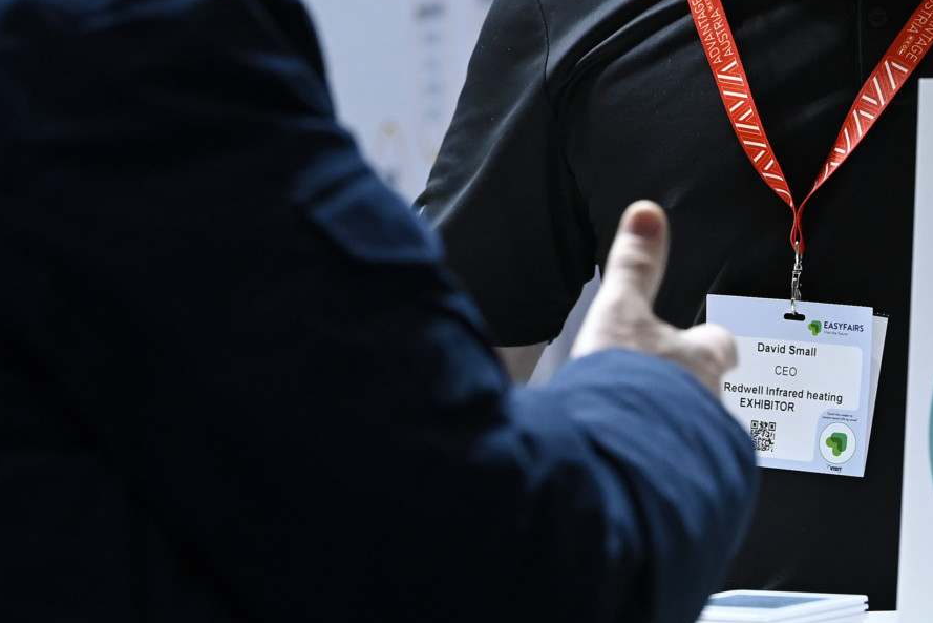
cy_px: -35
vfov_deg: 5.1
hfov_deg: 7.6
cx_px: 542
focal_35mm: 270
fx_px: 6998
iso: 4000
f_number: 4.5
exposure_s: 1/500
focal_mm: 120
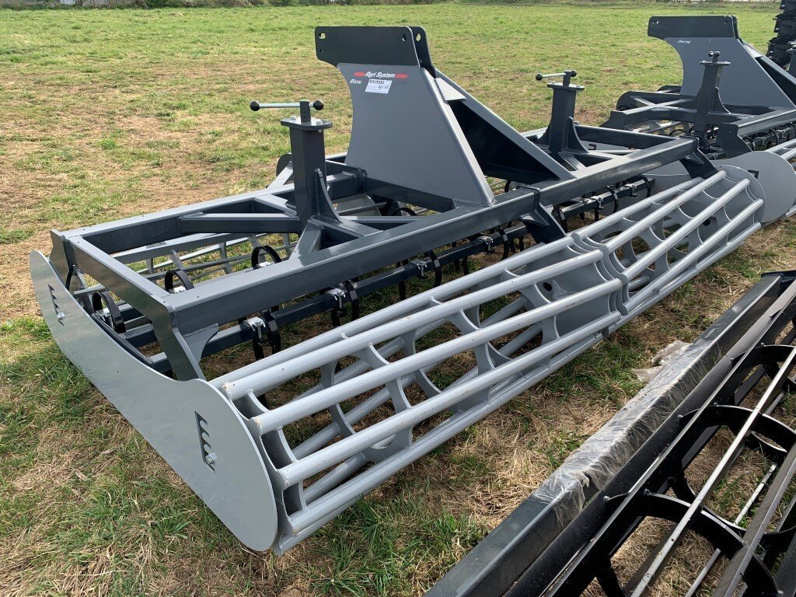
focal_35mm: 26
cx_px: 398
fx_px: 598
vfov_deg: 53.1
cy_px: 298
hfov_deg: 67.3
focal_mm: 4.25
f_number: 1.8
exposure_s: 1/815
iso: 25
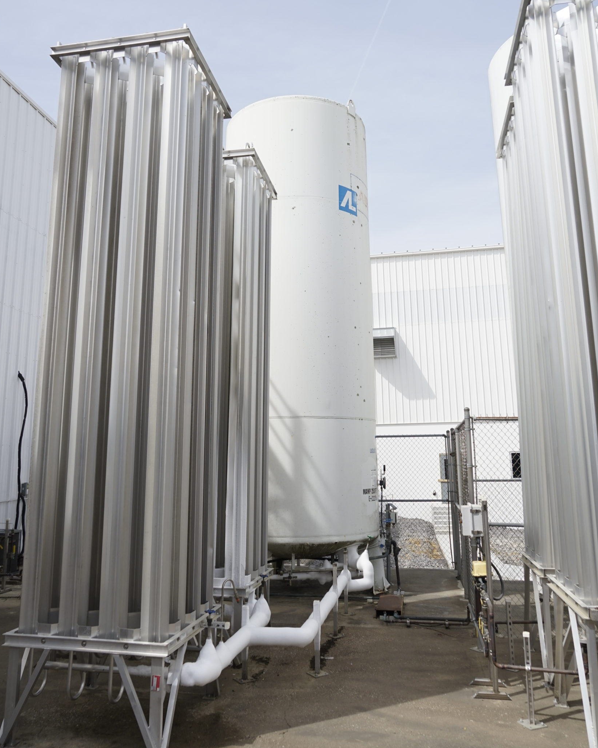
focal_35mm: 28
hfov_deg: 51.5
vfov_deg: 62.1
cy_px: 343
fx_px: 619
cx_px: 293
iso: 400
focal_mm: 24
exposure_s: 1/640
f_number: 9
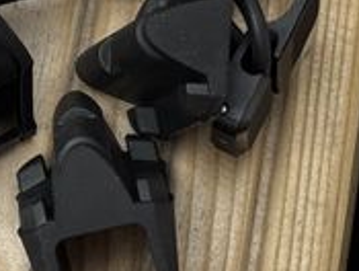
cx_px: 82
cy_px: 103
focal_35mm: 178
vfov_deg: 8.4
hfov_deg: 11.1
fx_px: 1850
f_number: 1.78
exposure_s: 1/2179
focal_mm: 6.76
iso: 64
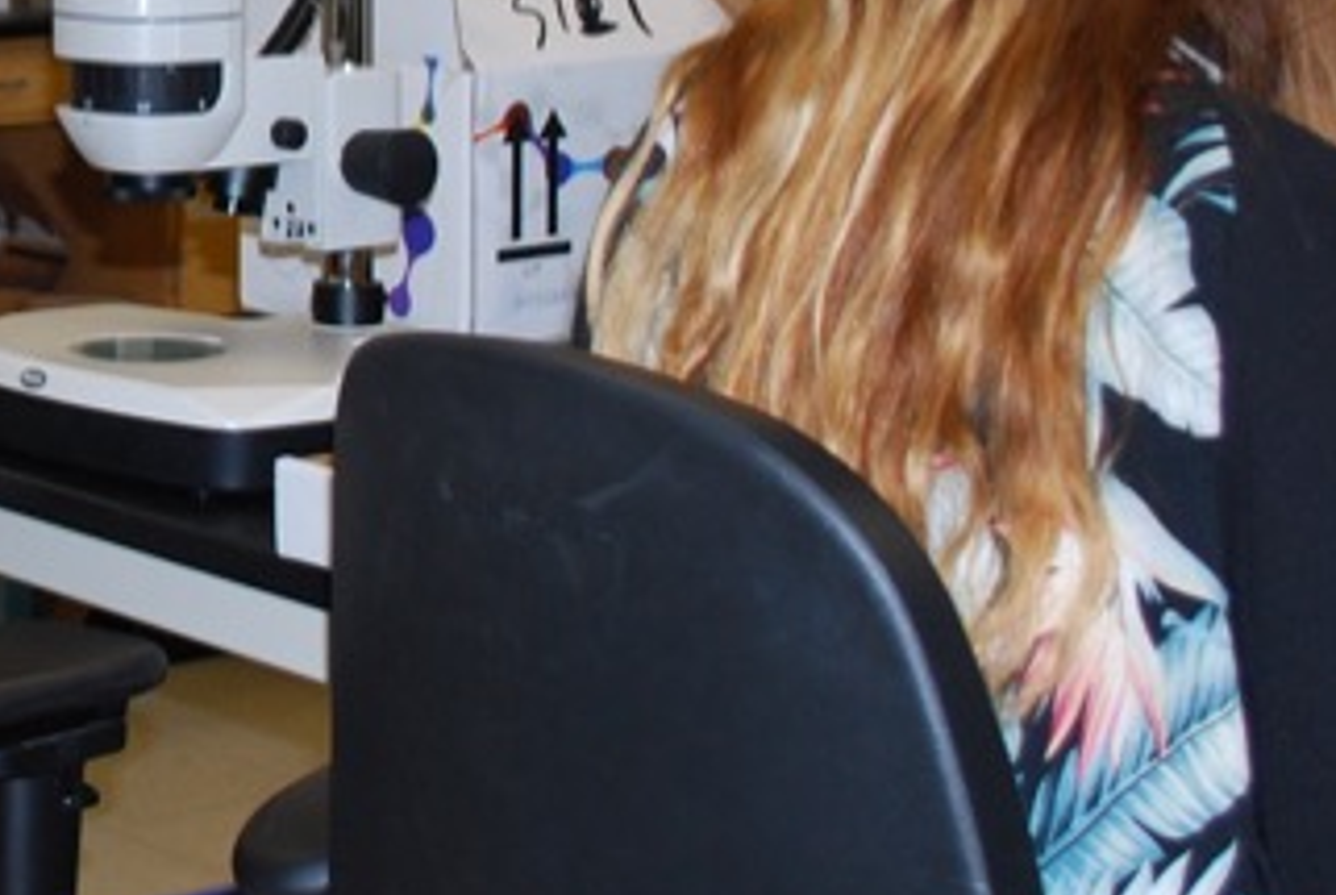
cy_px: -177
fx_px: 3753
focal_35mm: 101
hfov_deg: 19.0
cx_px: -312
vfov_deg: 13.2
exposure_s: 1/60
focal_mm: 18
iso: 200
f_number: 3.5
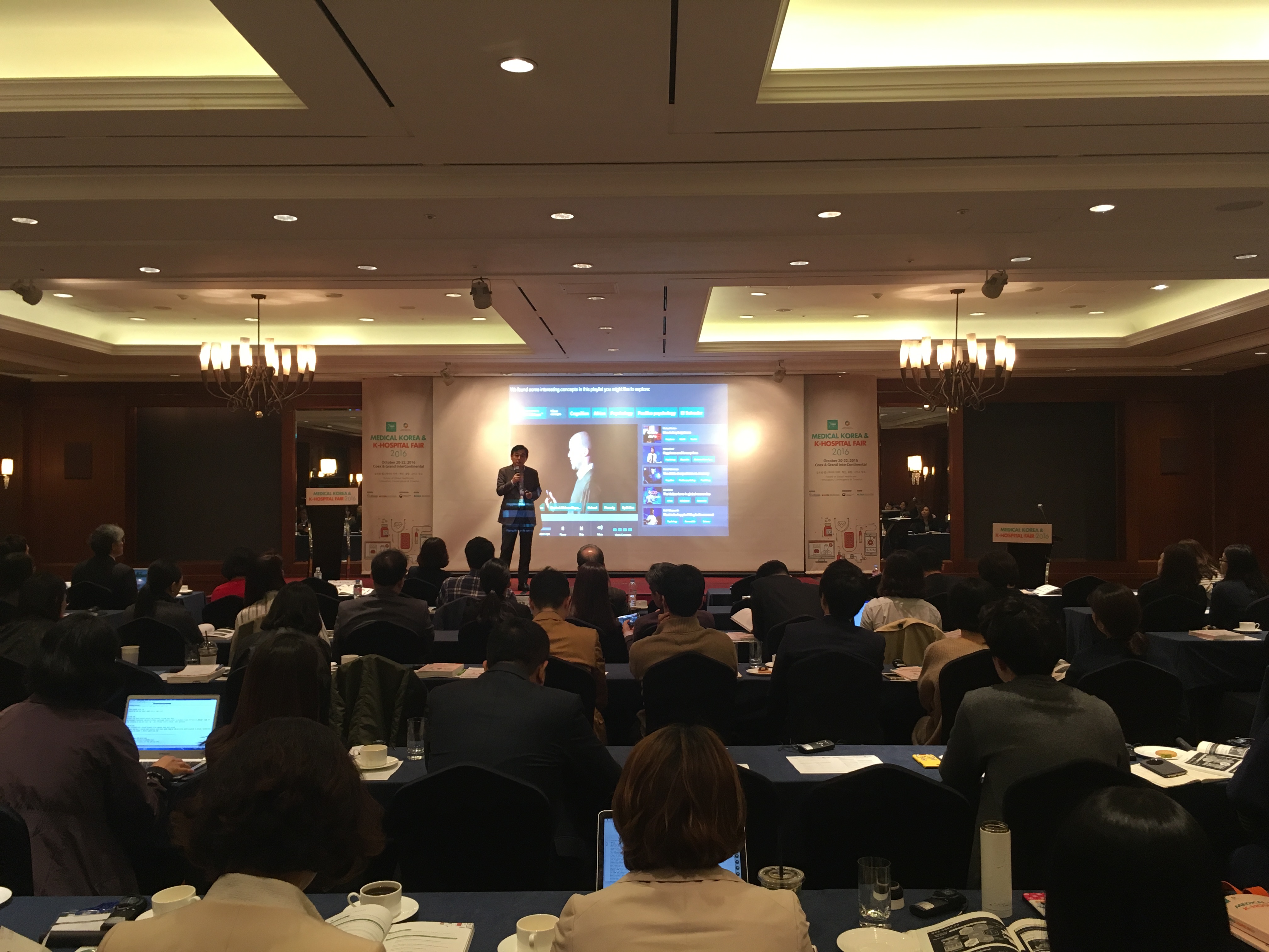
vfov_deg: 48.2
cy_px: 476
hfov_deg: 61.7
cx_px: 634
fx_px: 1063
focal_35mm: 29
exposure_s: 1/30
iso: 80
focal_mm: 4.15
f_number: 2.2
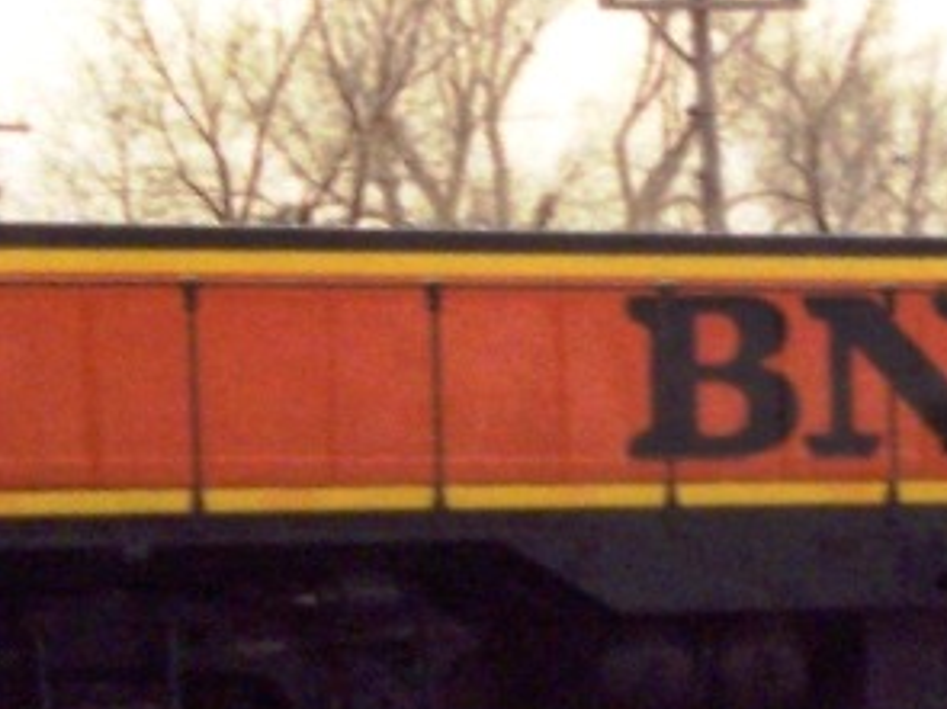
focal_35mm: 146
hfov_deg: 13.5
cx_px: 713
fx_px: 3993
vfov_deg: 10.2
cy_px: 436
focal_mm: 7
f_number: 3
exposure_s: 1/10
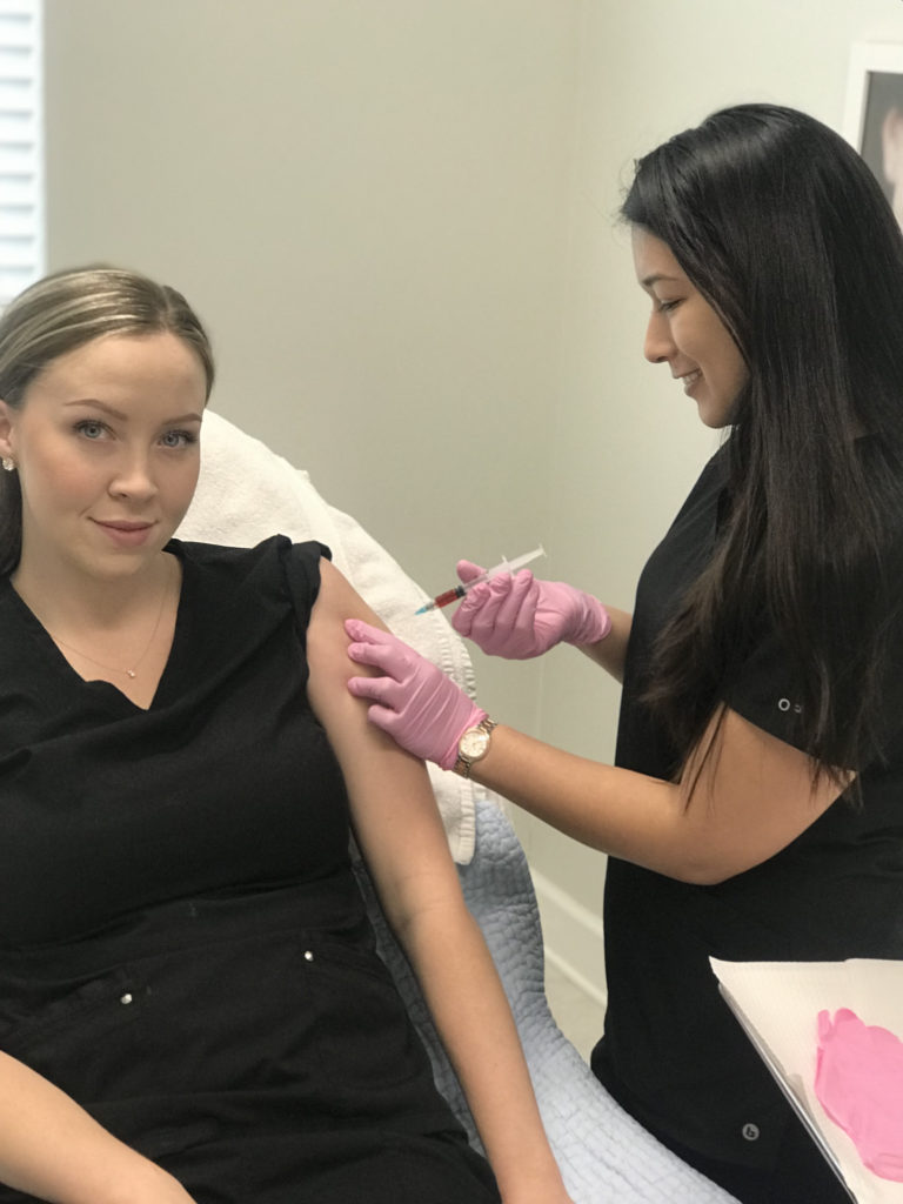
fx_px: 1983
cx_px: 452
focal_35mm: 57
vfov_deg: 33.8
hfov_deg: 25.7
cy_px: 602
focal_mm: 6.6
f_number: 2.8
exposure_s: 1/50
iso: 100
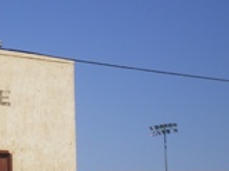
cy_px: 105
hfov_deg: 11.9
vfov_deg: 8.9
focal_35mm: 166
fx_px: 1097
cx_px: 33
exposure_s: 1/640
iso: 64
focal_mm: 9.3
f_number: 5.6
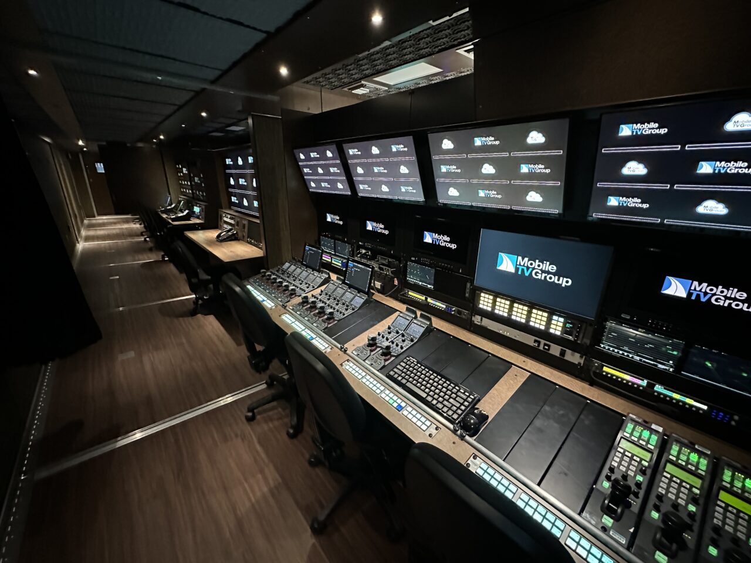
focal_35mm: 14
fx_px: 304
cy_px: 282
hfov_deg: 102.1
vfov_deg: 85.7
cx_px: 376
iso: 1250
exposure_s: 1/40
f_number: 2.2
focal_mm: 2.22
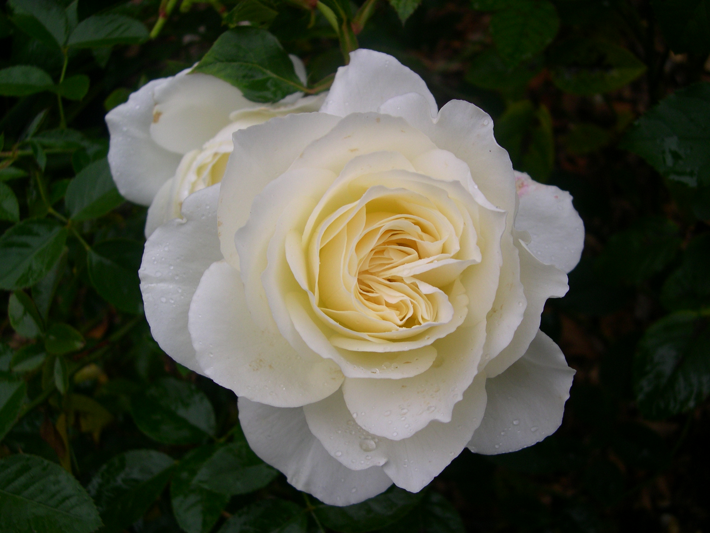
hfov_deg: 49.0
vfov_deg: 37.7
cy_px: 266
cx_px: 355
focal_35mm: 38
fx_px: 779
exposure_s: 1/288
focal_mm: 8
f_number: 2.8
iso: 100
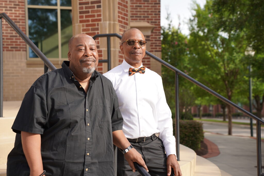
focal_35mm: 65
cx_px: 132
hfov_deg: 31.0
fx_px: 477
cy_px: 88
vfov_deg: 20.9
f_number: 4.5
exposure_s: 1/250
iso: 100
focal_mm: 65
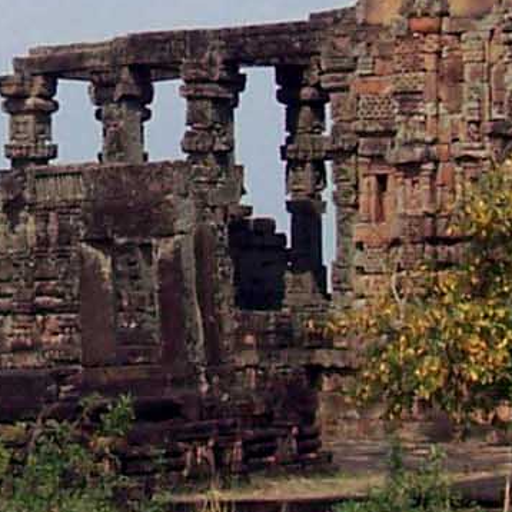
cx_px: -159
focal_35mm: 238
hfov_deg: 7.3
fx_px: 3983
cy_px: -142
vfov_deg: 7.3
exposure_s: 1/800
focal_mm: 5.6
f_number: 5.1
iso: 80
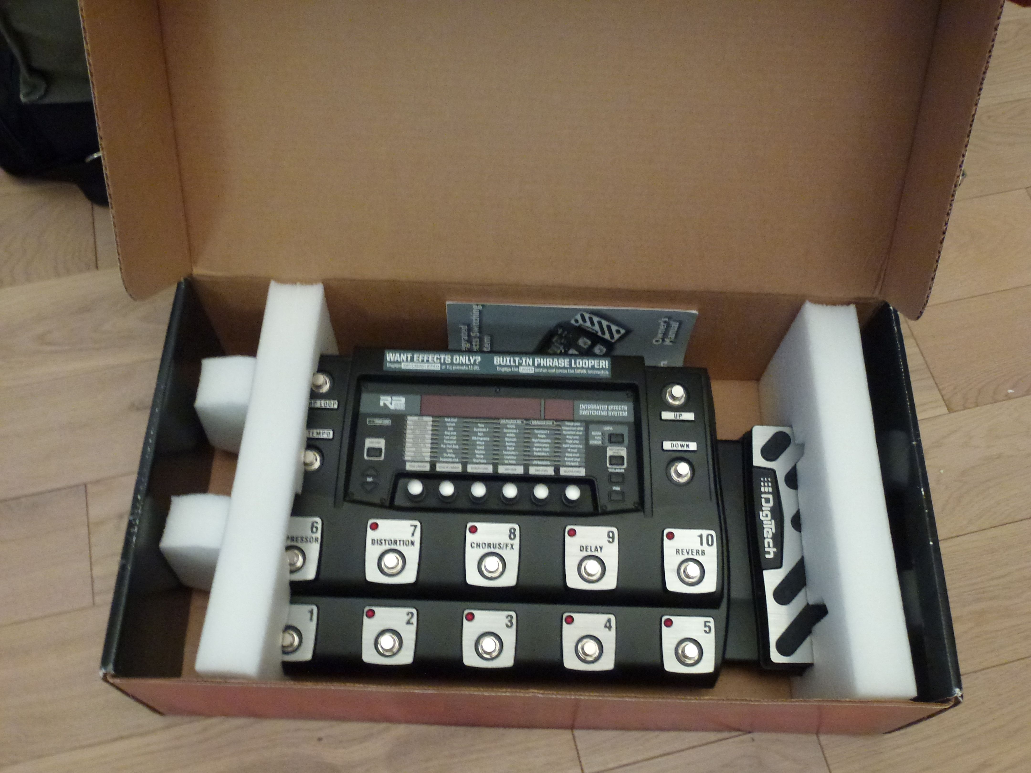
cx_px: 516
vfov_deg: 42.9
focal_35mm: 33
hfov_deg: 55.4
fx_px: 983
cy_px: 386
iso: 320
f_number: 3.6
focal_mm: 5.9
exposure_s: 1/4
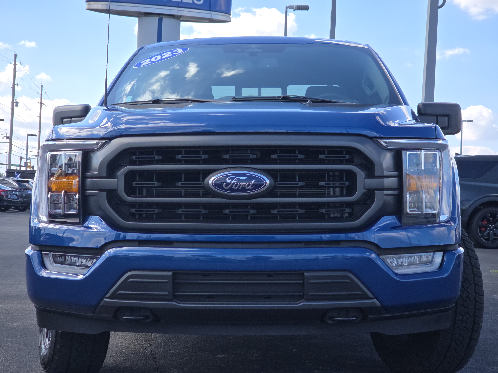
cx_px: 249
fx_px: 993
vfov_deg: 21.3
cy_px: 186
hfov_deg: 28.2
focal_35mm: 69
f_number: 2.4
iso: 25
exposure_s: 1/582
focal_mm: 7
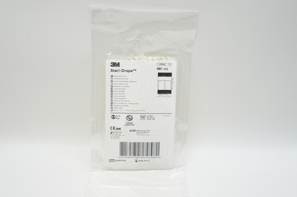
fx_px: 309
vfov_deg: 35.4
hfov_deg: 51.3
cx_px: 148
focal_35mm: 38
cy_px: 98
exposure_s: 1/40
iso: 400
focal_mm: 25
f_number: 8
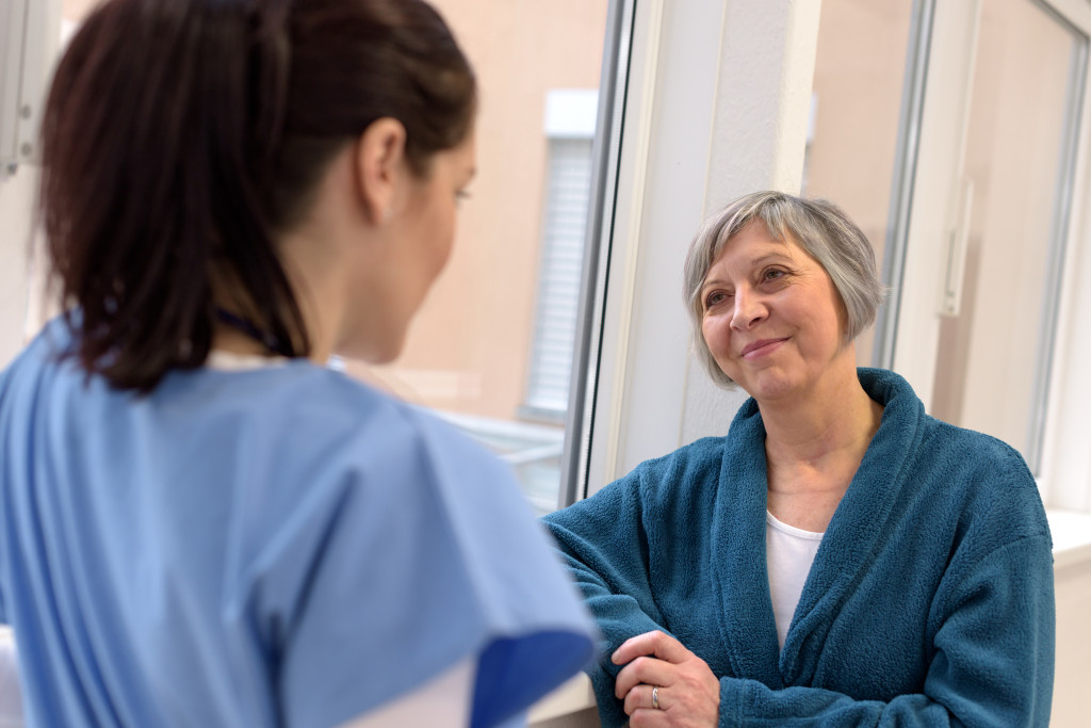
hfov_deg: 39.6
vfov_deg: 27.0
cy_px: 364
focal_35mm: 50
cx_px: 546
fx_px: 1515
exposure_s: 1/160
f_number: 3.2
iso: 400
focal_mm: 50
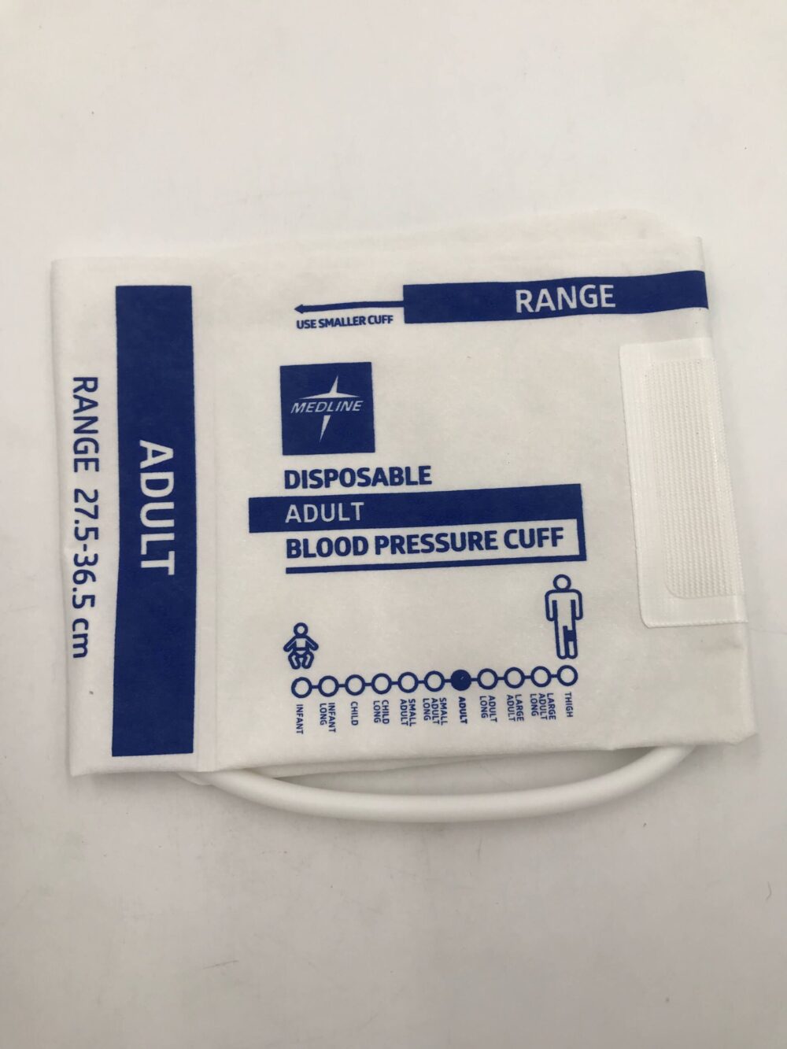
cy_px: 524
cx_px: 394
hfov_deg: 49.8
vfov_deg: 63.4
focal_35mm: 28
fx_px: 849
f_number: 1.8
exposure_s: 1/145
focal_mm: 3.99
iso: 20
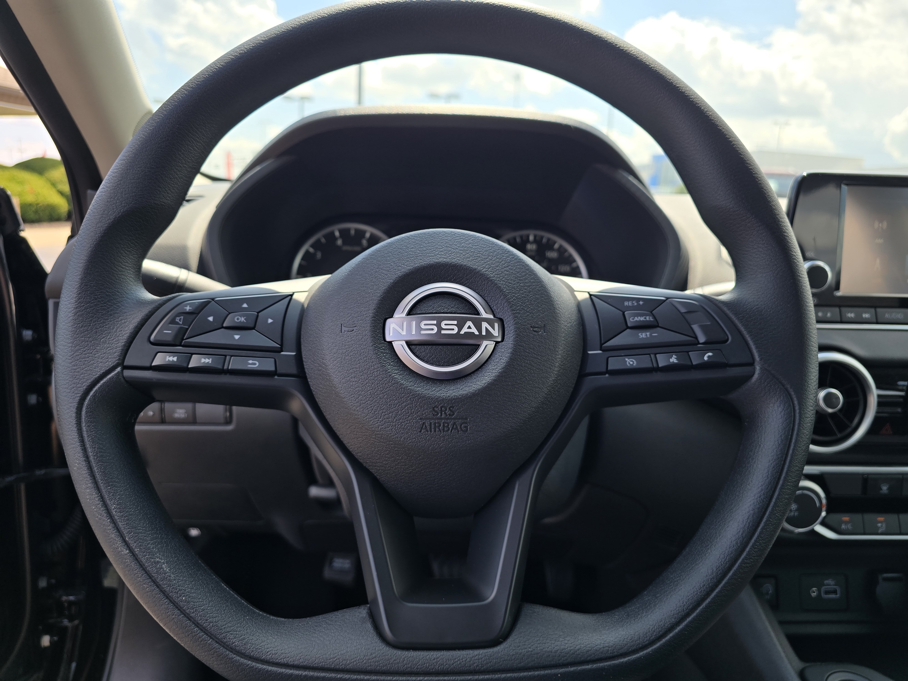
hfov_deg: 73.9
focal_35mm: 23
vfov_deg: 58.9
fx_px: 603
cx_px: 454
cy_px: 340
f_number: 1.7
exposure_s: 1/319
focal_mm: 6.3
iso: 12
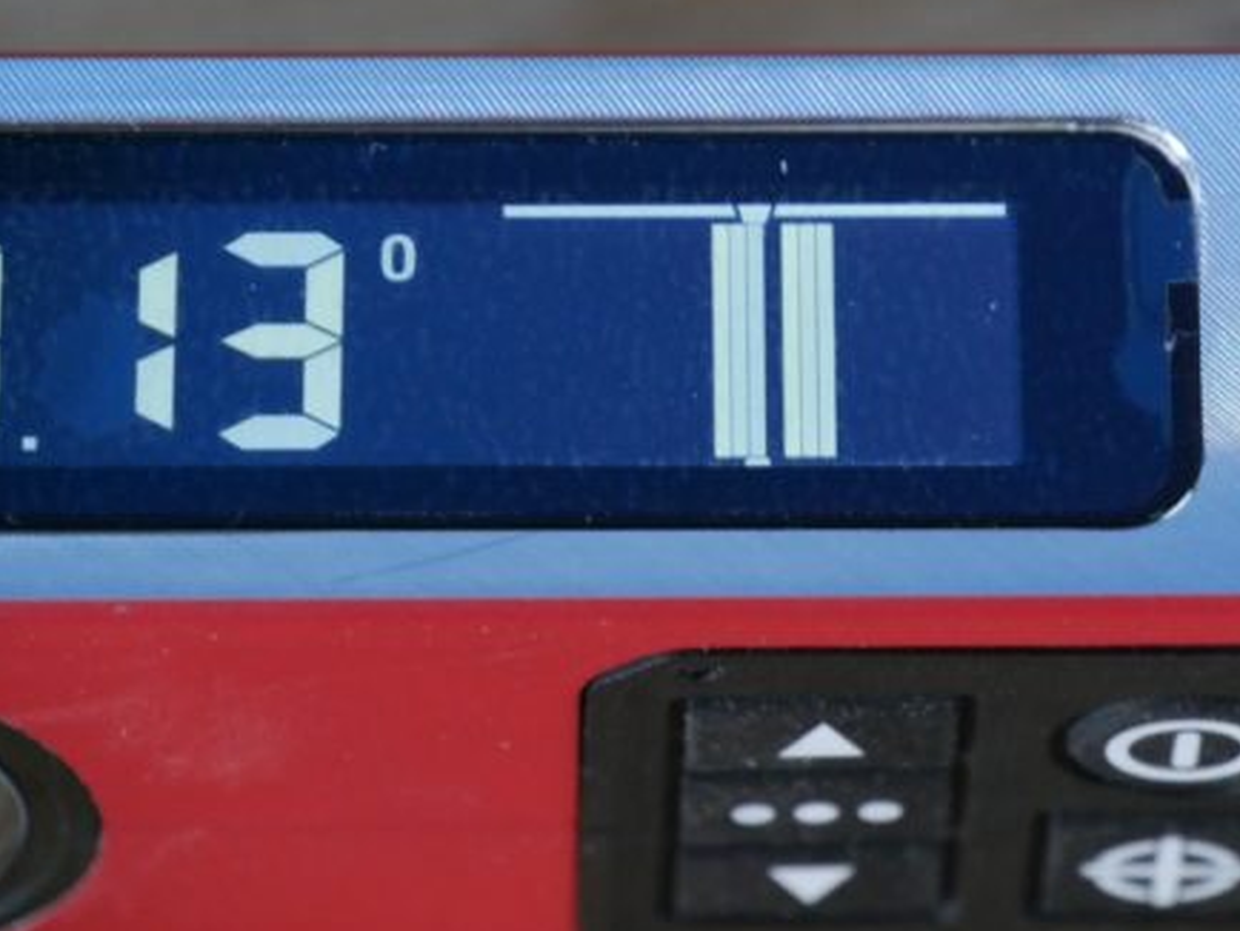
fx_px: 11899
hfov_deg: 6.0
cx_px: 816
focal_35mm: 332
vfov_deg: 4.5
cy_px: 268
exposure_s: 1/60
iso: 3200
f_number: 5.5
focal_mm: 115
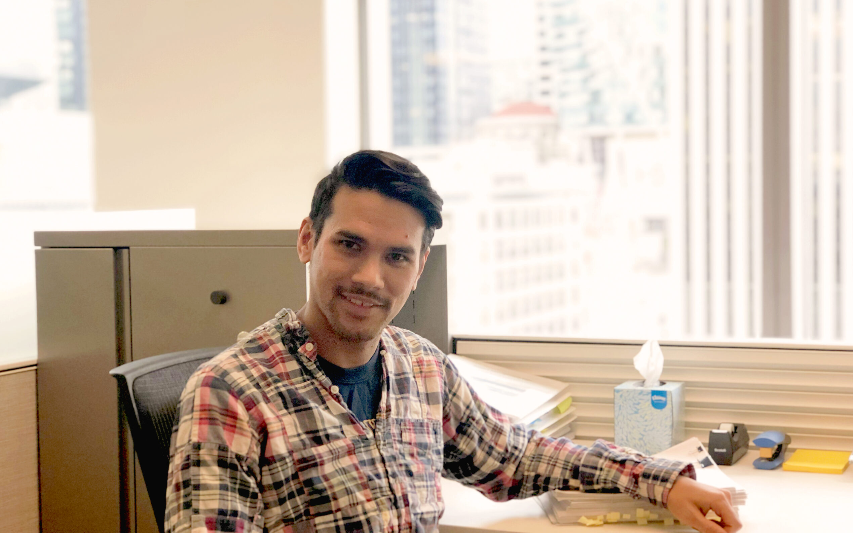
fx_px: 1418
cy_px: 269
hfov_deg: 33.5
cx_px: 430
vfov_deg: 21.3
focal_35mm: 61
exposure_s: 1/30
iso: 64
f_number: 2.8
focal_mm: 6.6
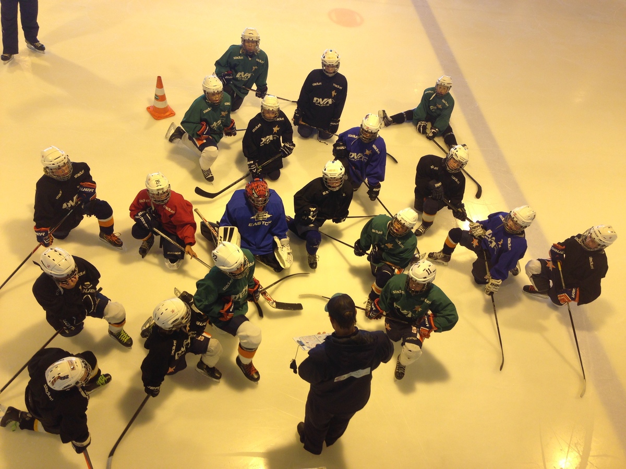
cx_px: 313
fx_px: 597
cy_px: 234
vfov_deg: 42.9
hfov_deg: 55.4
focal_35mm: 33
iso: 50
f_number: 2.4
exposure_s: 1/33
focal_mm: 4.12
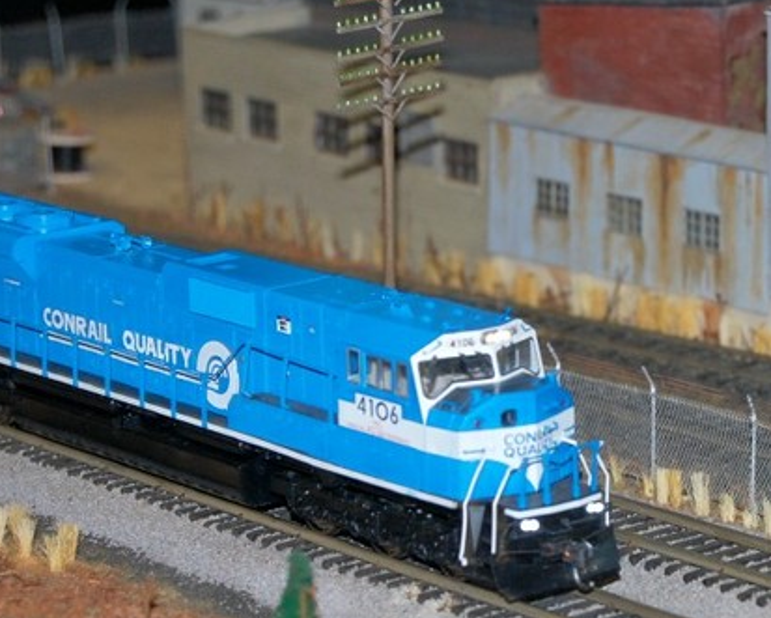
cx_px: 601
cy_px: 386
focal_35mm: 159
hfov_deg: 12.1
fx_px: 3630
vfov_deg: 9.7
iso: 400
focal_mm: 55
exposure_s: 1/60
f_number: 5.6
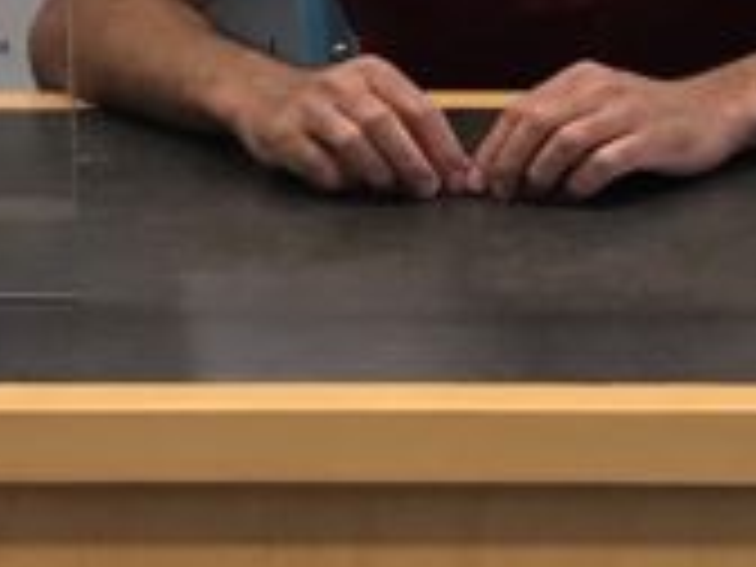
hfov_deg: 11.2
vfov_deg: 8.4
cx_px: 1008
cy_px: -441
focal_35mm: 171
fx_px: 3735
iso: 20
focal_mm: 3.99
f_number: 1.8
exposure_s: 1/43
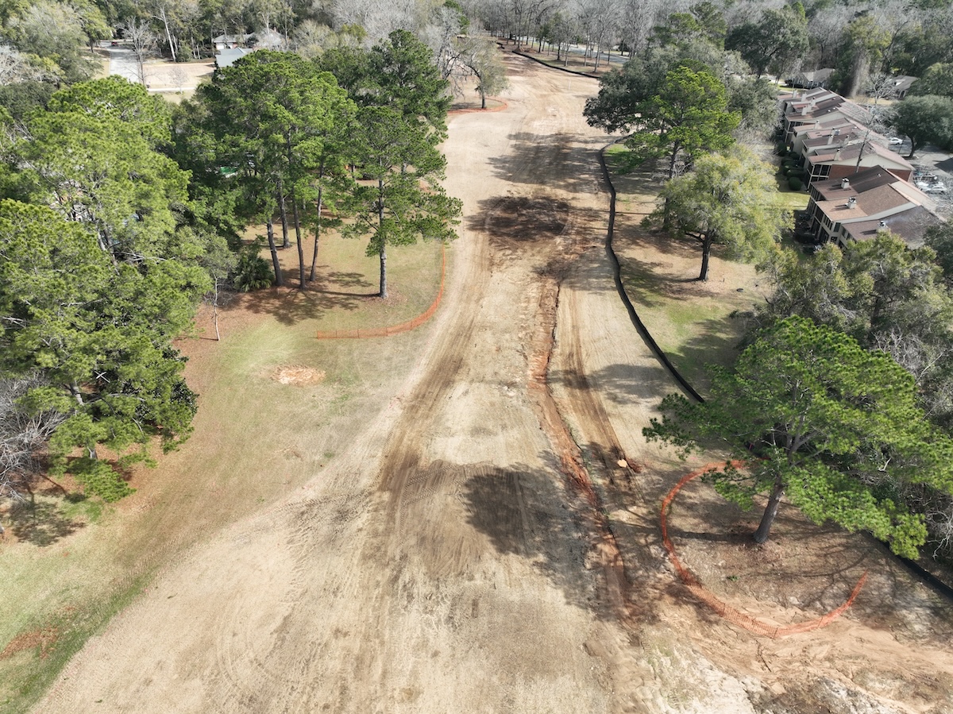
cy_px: 357
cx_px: 476
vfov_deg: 56.8
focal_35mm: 24
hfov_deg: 71.6
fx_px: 660
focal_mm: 12.29
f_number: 2.8
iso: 100
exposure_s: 1/640
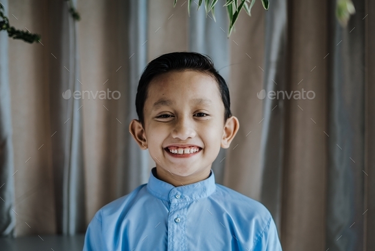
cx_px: 187
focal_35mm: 51
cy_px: 125
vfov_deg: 26.5
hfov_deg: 38.9
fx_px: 531
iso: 125
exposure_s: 1/250
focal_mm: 50
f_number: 2.2
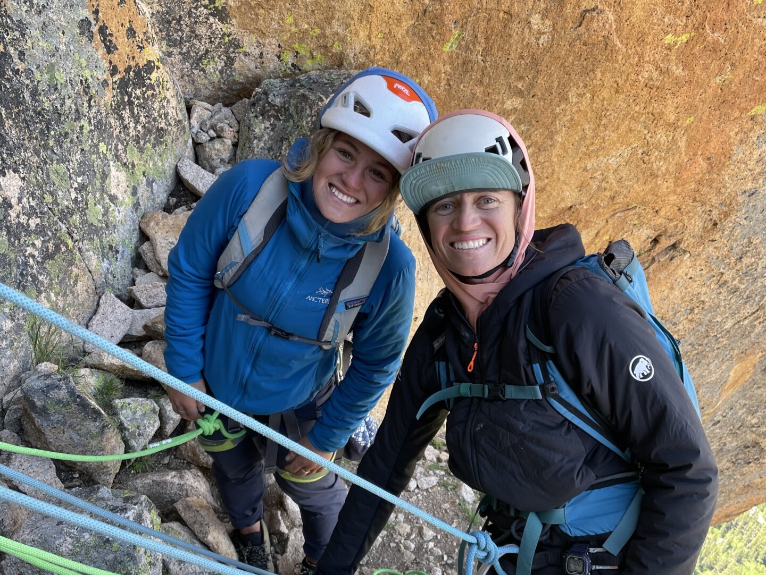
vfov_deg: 53.1
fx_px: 576
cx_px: 383
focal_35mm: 26
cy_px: 288
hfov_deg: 67.3
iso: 40
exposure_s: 1/121
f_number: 1.6
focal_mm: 4.2
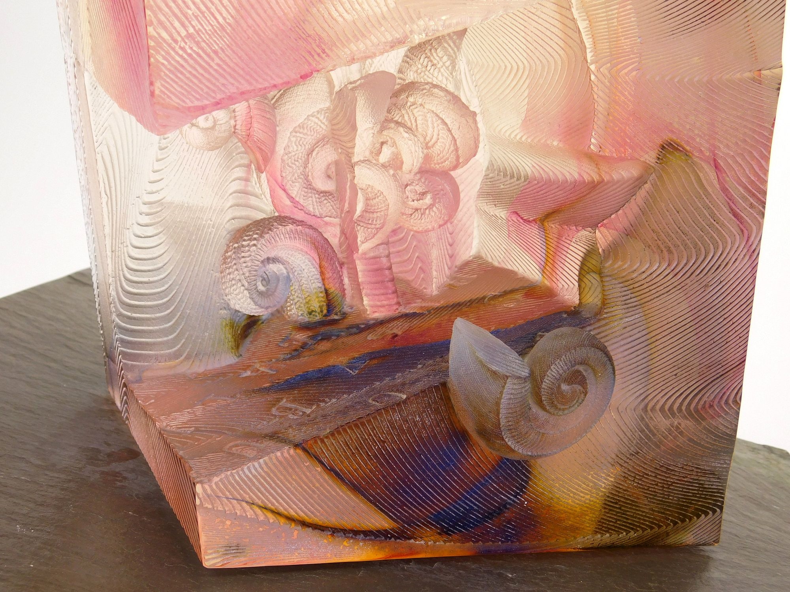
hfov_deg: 42.1
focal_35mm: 45
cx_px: 395
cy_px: 296
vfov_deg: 32.2
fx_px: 1027
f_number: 3.7
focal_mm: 8
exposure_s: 1/50
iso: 125
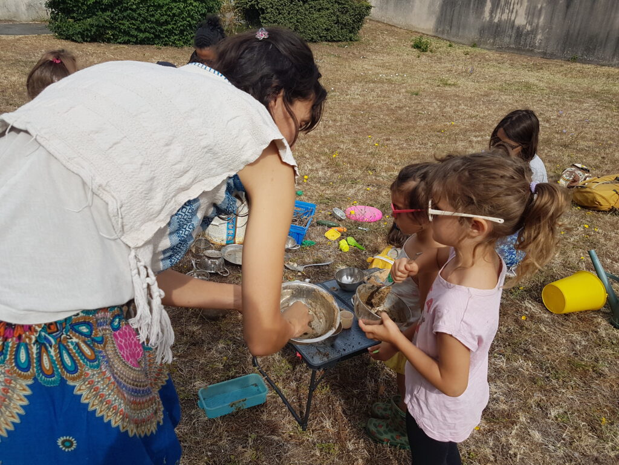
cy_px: 232
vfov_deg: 53.1
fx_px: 465
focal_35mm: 26
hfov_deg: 67.3
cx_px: 310
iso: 40
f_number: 1.7
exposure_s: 1/2416
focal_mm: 4.2
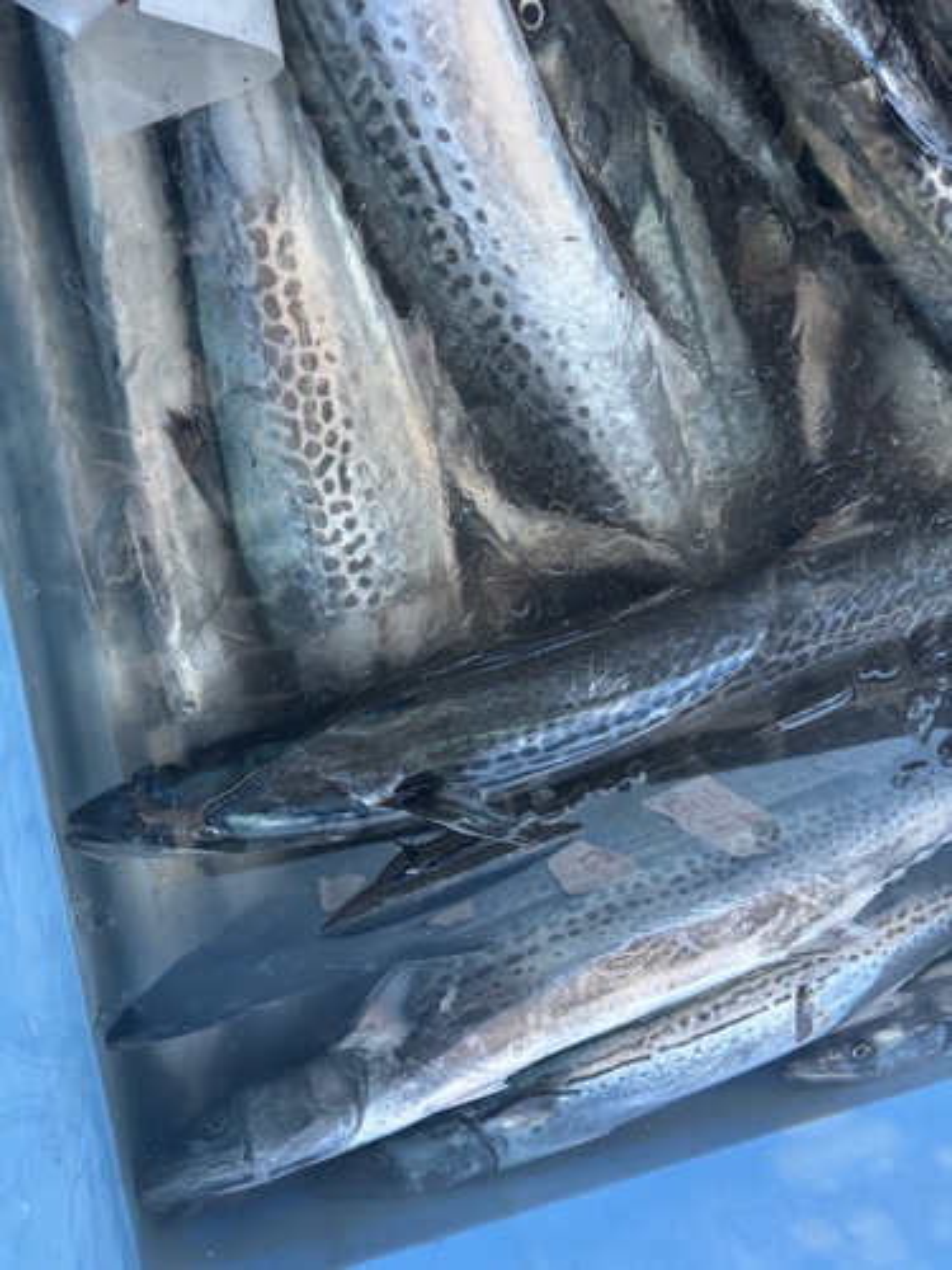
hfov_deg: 53.1
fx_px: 953
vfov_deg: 67.3
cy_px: 635
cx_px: 476
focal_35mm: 26
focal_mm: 5.96
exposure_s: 1/59
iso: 500
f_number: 1.6
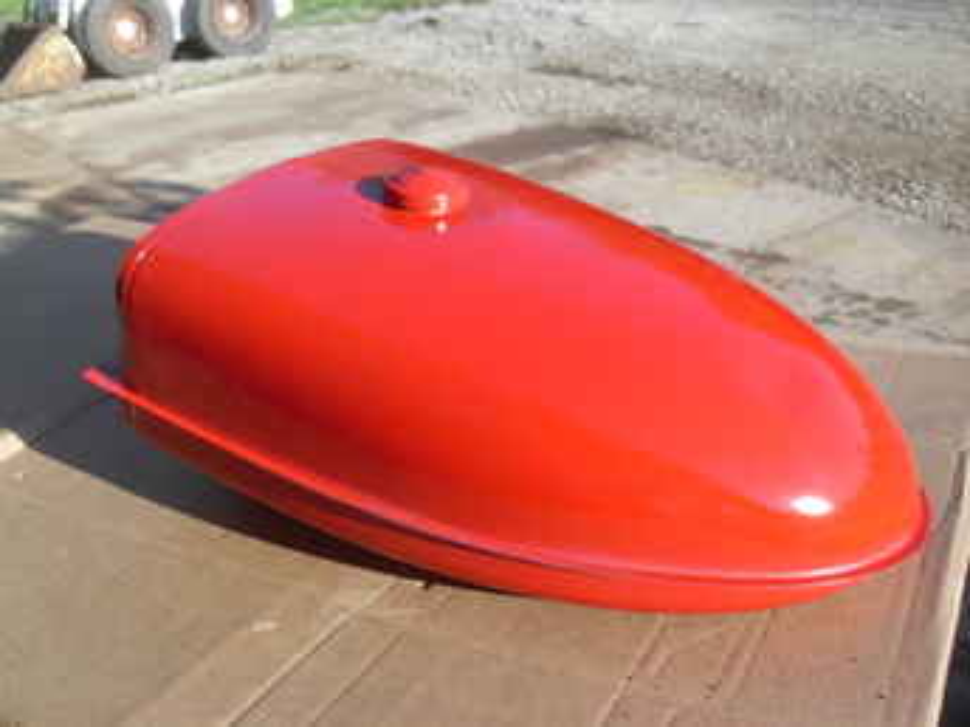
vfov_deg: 38.7
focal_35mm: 37
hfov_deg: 50.1
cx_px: 485
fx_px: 1037
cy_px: 364
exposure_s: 1/45
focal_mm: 6.3
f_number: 8.9
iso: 80
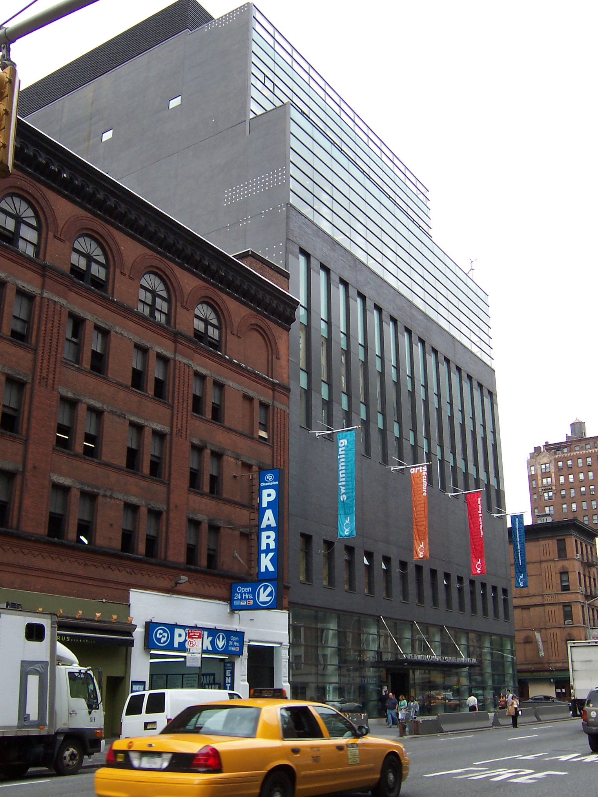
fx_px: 829
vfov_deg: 51.4
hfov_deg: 39.7
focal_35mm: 36
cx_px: 299
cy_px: 398
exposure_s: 1/250
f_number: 3.4
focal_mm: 5.6
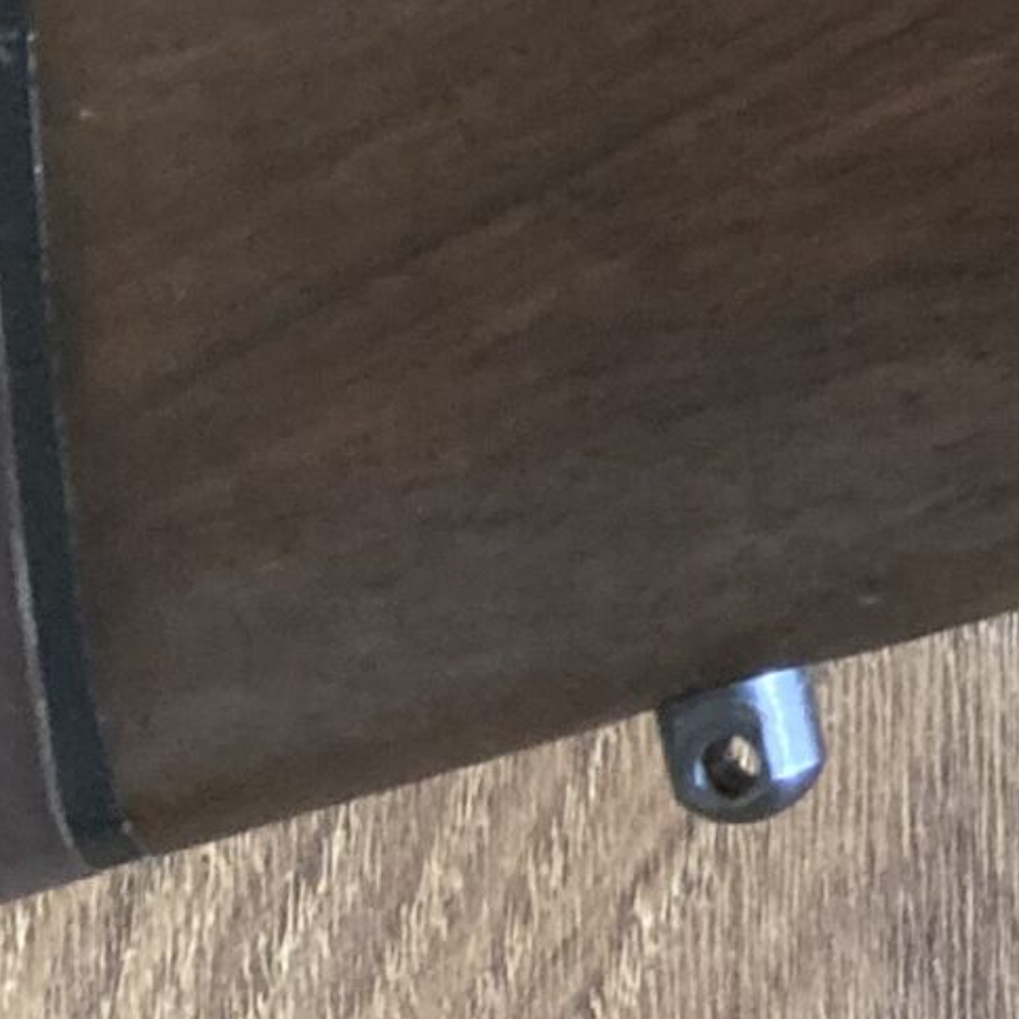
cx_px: 1846
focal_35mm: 131
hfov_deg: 12.2
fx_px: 4363
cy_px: -356
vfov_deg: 12.8
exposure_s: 1/50
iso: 250
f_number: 1.8
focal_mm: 3.99
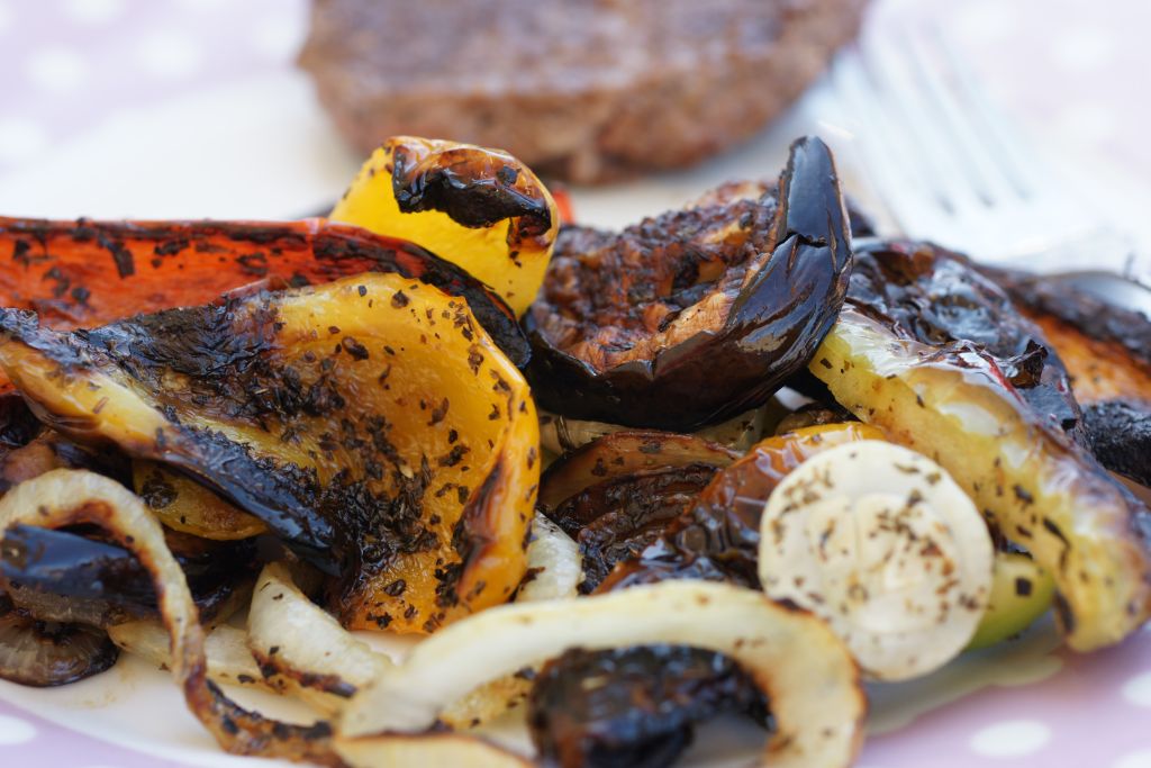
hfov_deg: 27.0
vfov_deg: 18.2
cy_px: 384
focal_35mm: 75
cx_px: 576
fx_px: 2398
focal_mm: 50
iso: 200
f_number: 4
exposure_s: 1/100
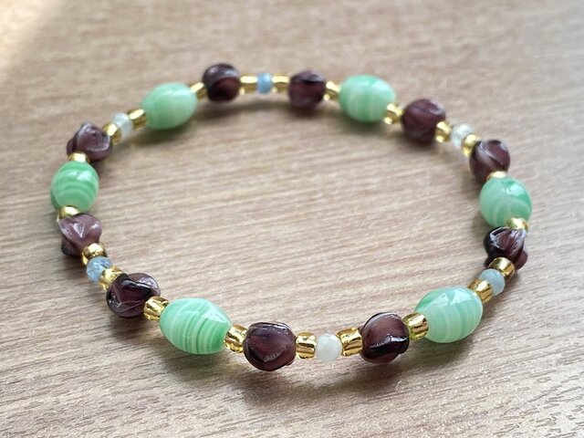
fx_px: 422
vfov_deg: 54.9
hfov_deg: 69.4
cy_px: 219
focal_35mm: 25
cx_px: 292
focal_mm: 4.25
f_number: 1.8
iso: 32
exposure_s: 1/313
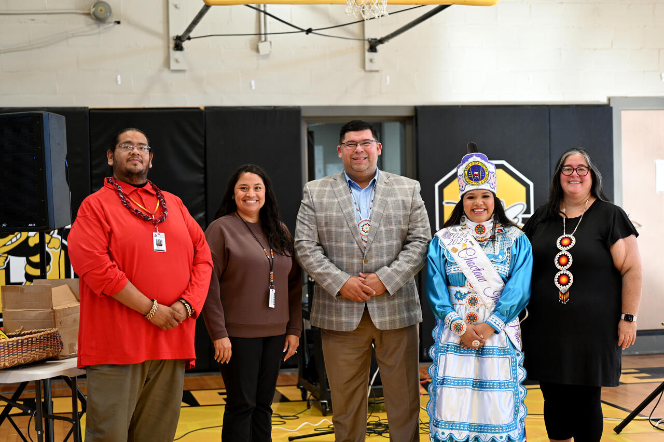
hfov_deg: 28.9
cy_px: 221
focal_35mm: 70
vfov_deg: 19.4
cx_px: 332
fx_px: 1290
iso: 400
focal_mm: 70
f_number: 2.8
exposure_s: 1/160
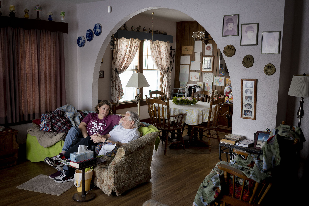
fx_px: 300
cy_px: 103
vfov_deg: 37.9
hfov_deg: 54.4
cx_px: 154
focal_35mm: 35
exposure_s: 1/160
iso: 640
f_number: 2.8
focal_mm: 35
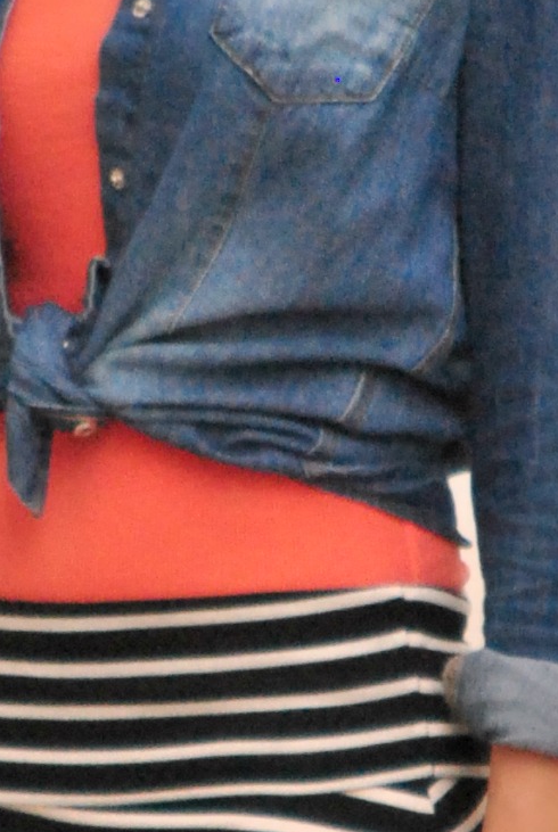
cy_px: 769
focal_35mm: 1358
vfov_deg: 1.5
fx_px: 31452
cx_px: 296
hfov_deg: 1.0
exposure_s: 1/100
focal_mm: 200
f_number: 5.6
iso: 800
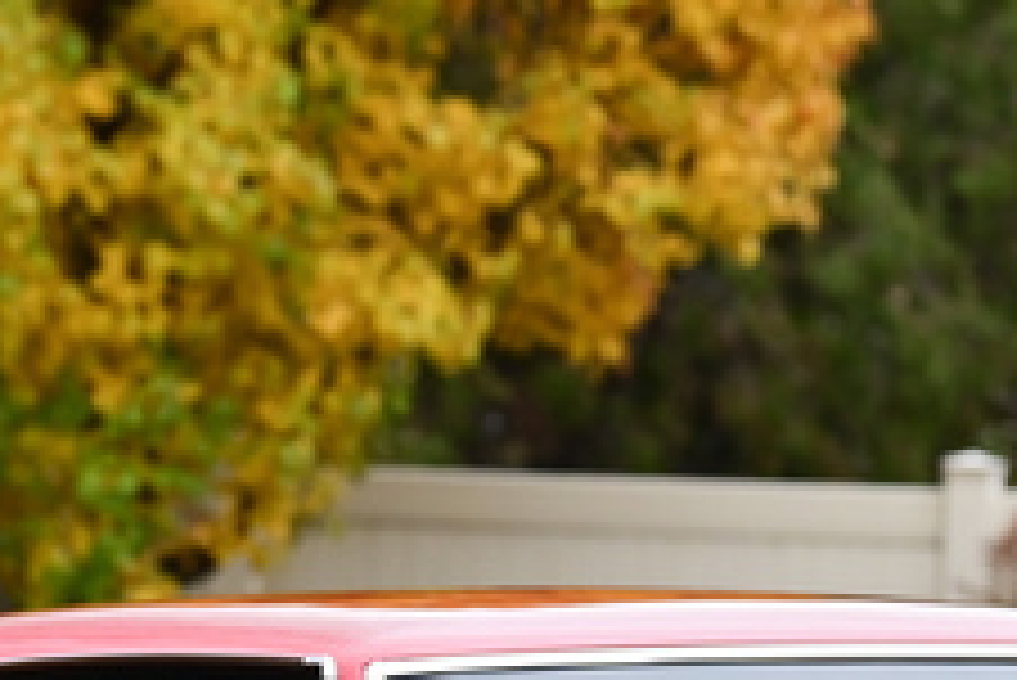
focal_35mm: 552
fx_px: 15603
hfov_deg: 3.7
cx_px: 792
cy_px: 1088
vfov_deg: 2.5
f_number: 4
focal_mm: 125
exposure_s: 1/320
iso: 800
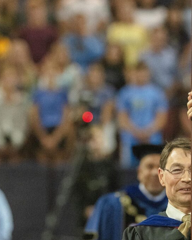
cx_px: 134
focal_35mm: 380
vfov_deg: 5.1
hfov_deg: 4.1
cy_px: 155
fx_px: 2700
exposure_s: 1/250
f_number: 2
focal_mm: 135
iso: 2500
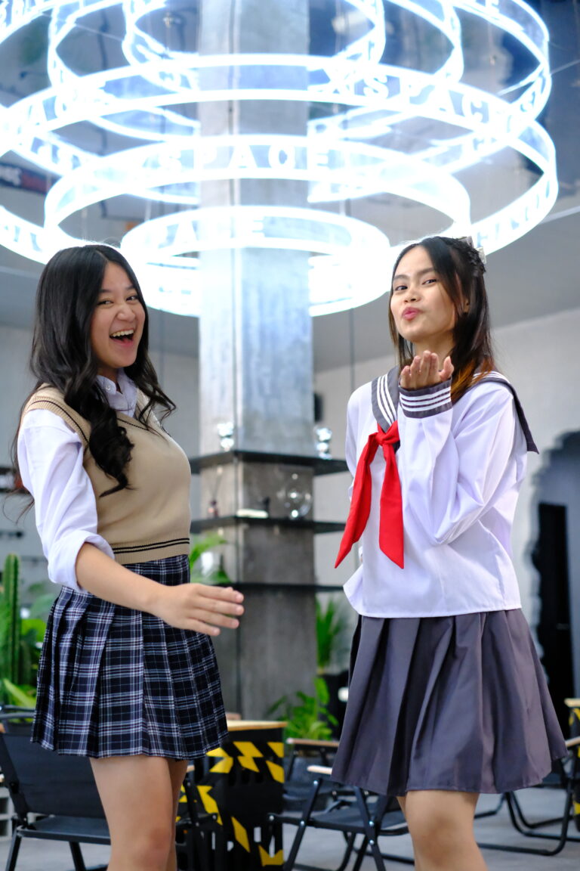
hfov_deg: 25.5
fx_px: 1281
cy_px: 436
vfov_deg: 37.5
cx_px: 290
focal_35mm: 53
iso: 6400
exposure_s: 1/1250
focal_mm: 35
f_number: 2
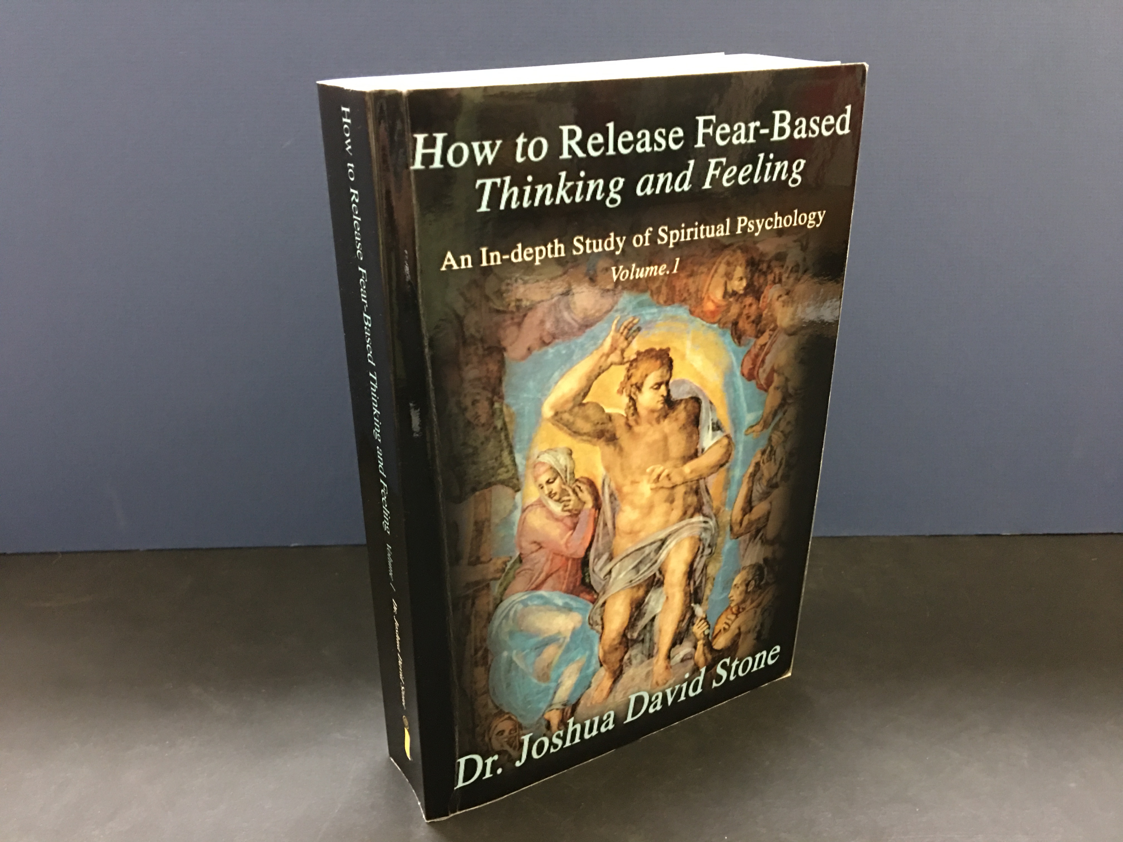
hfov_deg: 61.7
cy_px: 421
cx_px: 562
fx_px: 941
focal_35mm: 29
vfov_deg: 48.2
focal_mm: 4.15
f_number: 2.2
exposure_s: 1/4
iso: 100
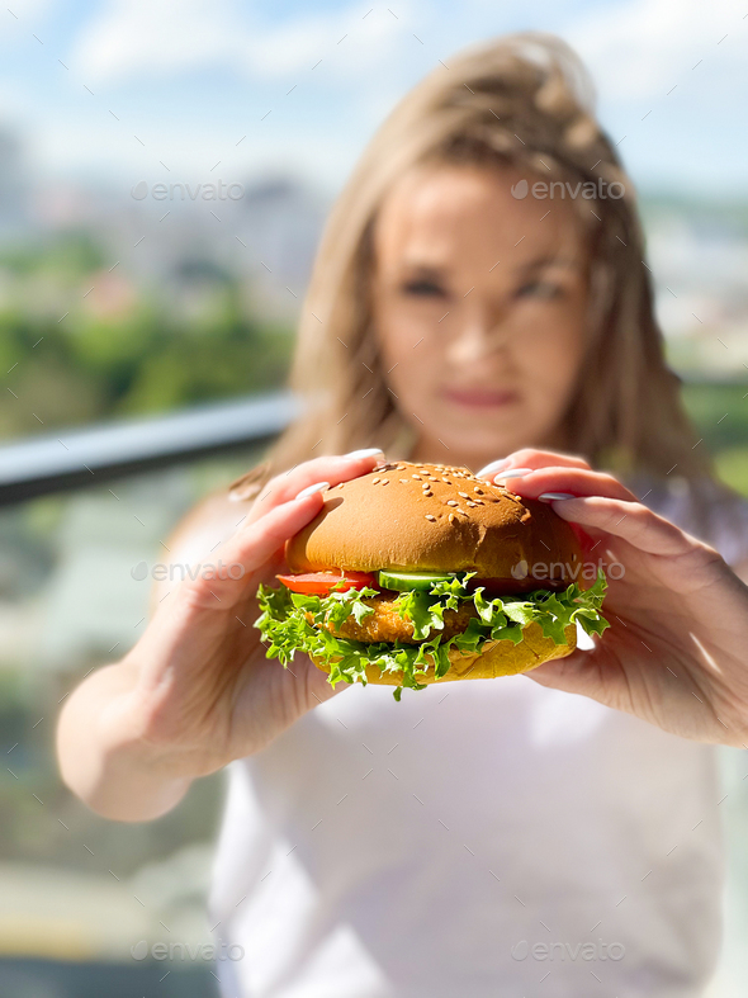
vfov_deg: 30.3
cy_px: 499
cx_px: 374
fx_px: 1844
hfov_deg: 22.9
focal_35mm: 64
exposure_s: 1/950
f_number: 2.2
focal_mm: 7.5
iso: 32
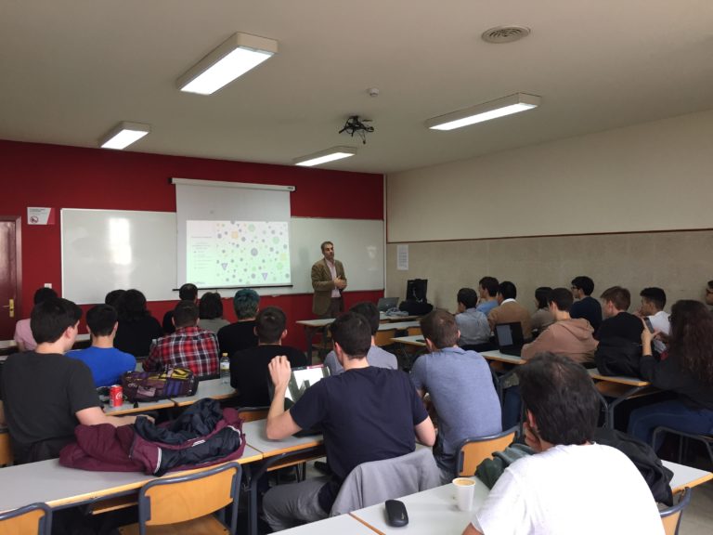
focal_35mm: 29
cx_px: 356
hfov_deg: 61.7
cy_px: 268
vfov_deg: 48.2
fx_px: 597
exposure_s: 1/33
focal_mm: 4.15
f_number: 2.2
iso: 50
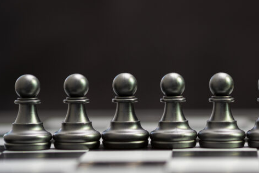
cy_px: 38
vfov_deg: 9.4
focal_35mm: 146
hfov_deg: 14.0
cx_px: 194
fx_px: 1051
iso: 100
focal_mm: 60
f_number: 2.8
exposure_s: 1/90
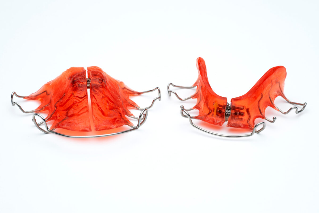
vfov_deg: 13.0
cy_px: 106
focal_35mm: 105
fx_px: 930
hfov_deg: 19.5
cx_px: 160
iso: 100
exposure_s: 1/100
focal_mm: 105
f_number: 18
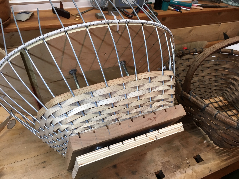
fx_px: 200
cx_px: 120
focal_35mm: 29
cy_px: 90
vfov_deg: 48.2
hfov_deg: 61.7
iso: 50
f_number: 2.2
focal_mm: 4.15
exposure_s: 1/30
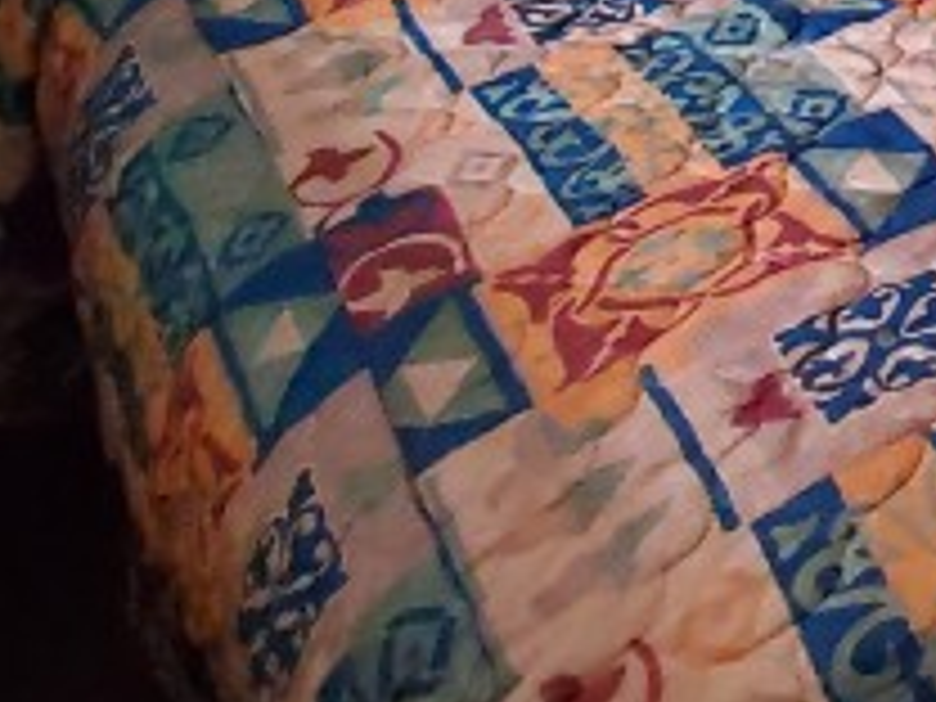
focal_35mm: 64
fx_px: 1731
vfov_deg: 18.9
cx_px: 1652
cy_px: -477
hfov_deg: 21.2
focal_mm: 1.8
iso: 800
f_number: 2.2
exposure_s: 1/29
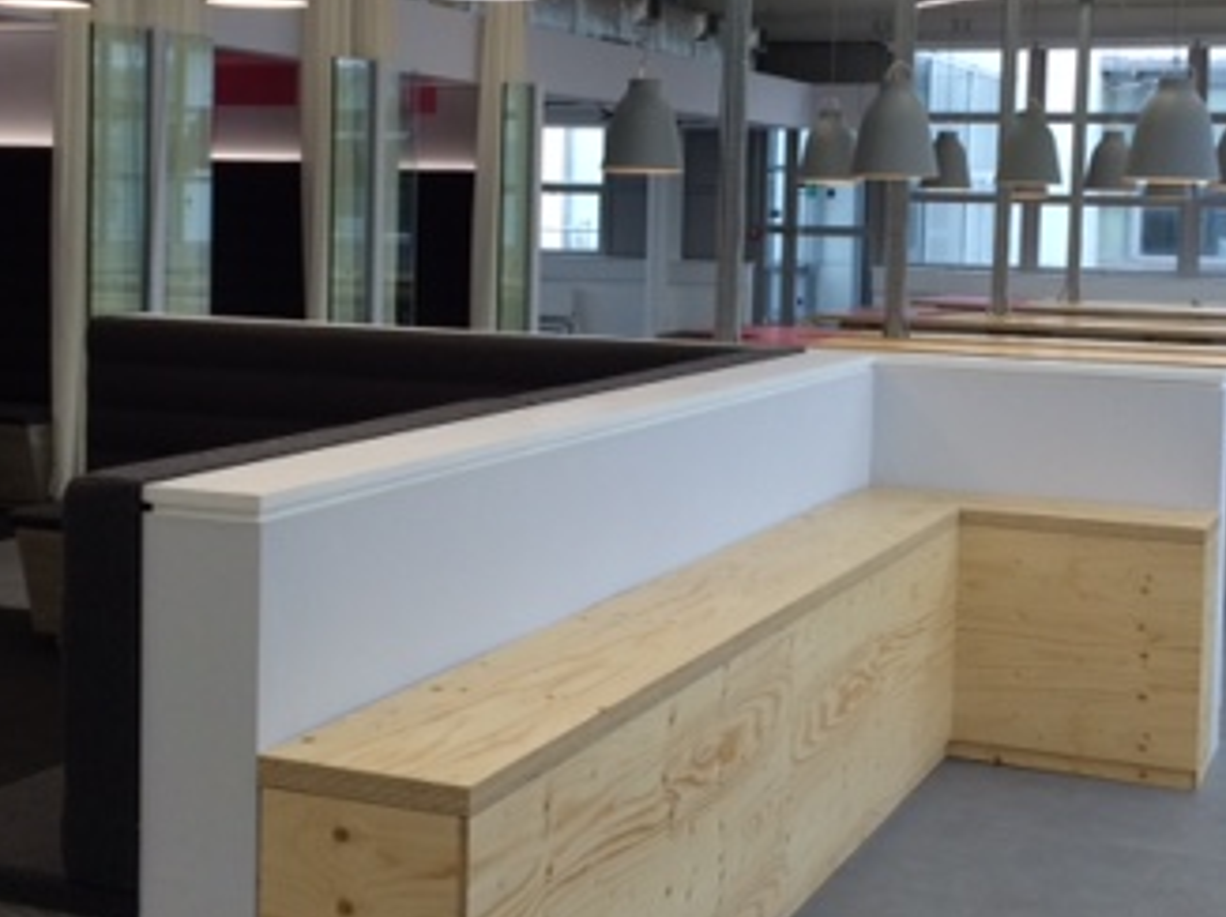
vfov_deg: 25.5
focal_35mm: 57
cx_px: 557
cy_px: 338
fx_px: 2017
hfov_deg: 33.8
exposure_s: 1/120
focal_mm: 4.15
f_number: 2.2
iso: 64
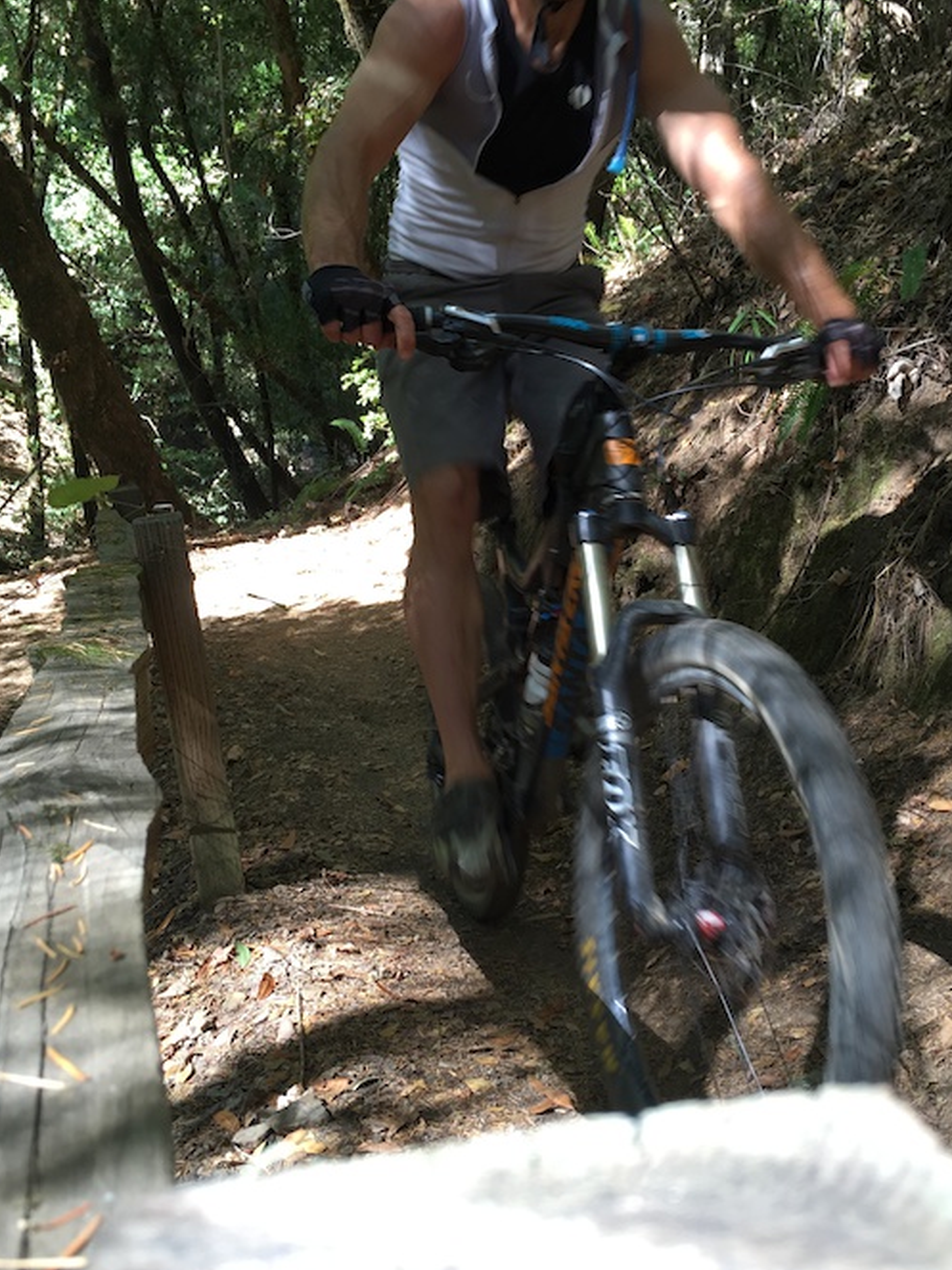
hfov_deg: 40.6
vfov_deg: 52.6
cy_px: 624
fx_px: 1284
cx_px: 534
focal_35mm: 35
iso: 32
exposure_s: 1/40
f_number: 2.2
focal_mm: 4.15
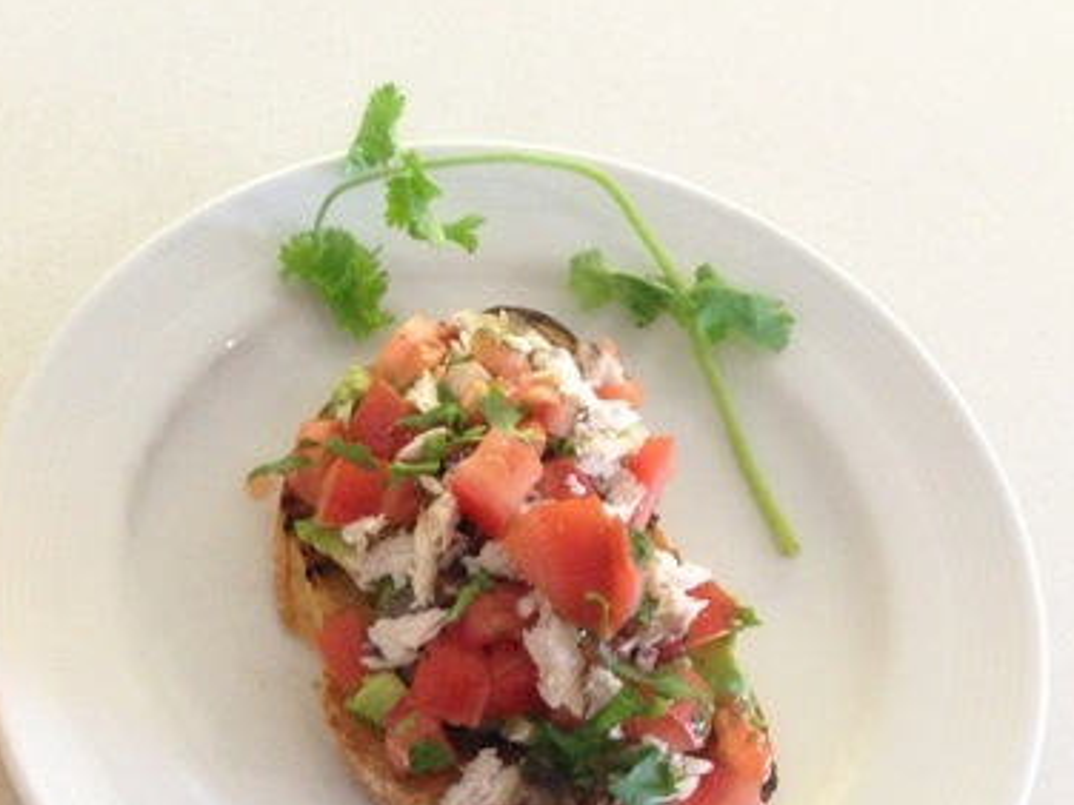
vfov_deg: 25.9
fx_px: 1737
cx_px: 251
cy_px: 579
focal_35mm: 56
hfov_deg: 33.6
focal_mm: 4.13
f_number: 2.4
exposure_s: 1/17
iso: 500
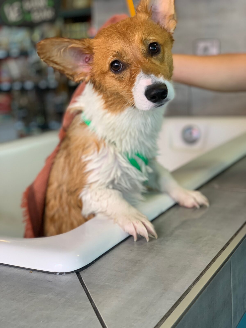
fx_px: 493
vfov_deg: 36.8
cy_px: 164
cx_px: 123
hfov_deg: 28.0
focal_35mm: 52
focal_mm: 6
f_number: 2.4
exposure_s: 1/60
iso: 64
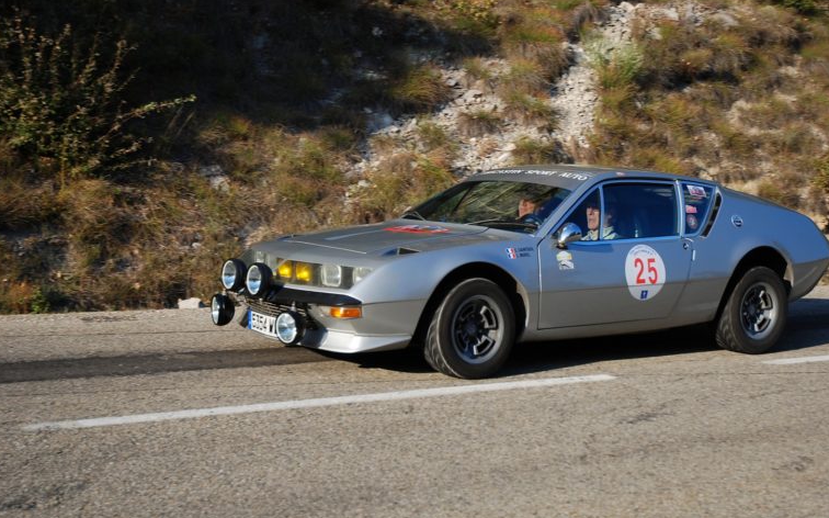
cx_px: 410
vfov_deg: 23.7
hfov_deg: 37.2
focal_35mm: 55
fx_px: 1231
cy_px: 244
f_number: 4.2
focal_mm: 35
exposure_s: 1/800
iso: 200
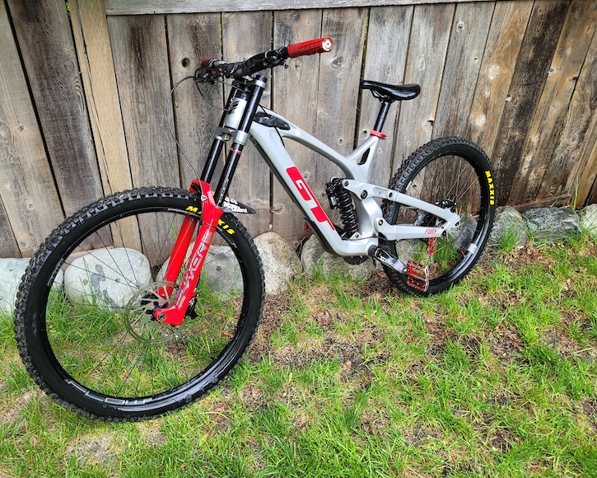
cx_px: 282
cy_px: 232
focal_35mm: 28
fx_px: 495
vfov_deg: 51.5
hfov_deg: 62.2
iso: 64
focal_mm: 5.4
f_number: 1.8
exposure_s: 1/120
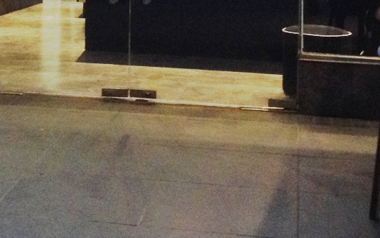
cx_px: 55
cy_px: -102
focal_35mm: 105
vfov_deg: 12.0
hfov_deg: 19.5
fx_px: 1087
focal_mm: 4.28
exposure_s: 1/15
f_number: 2.4
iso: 400
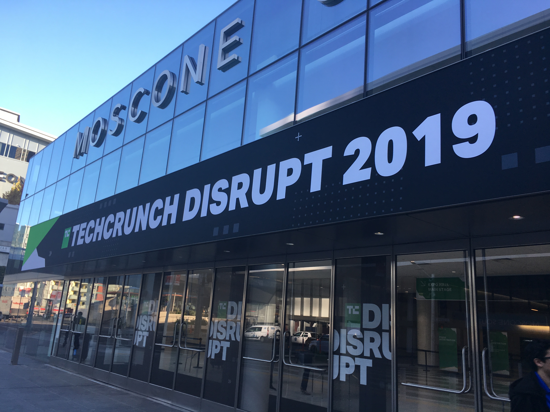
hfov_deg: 61.7
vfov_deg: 48.2
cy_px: 206
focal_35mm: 29
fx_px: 461
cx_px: 275
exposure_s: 1/201
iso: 25
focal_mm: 4.15
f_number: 2.2
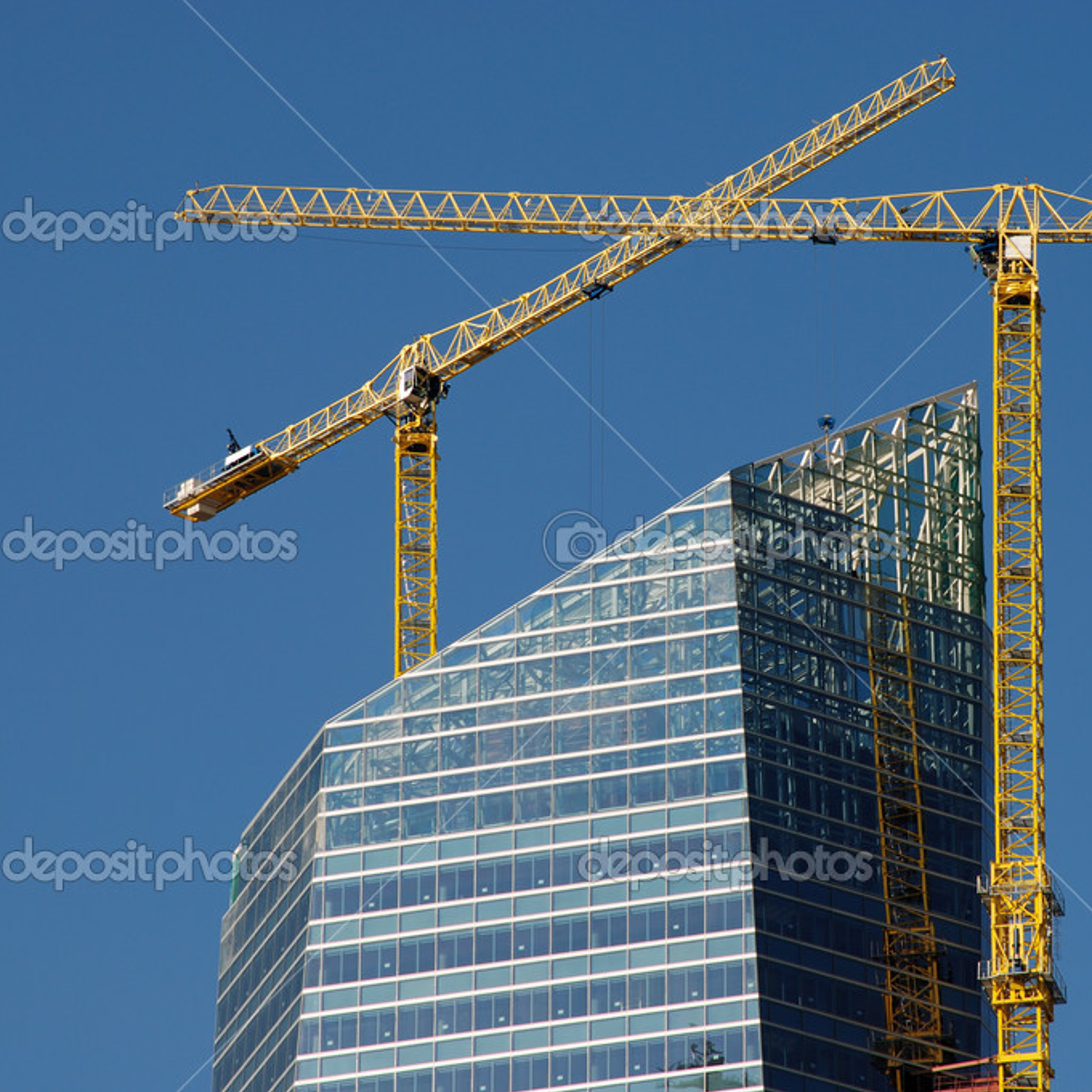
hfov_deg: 7.3
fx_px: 8553
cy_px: 544
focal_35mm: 240
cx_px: 726
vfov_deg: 7.3
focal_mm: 125
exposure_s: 1/320
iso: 100
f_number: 8
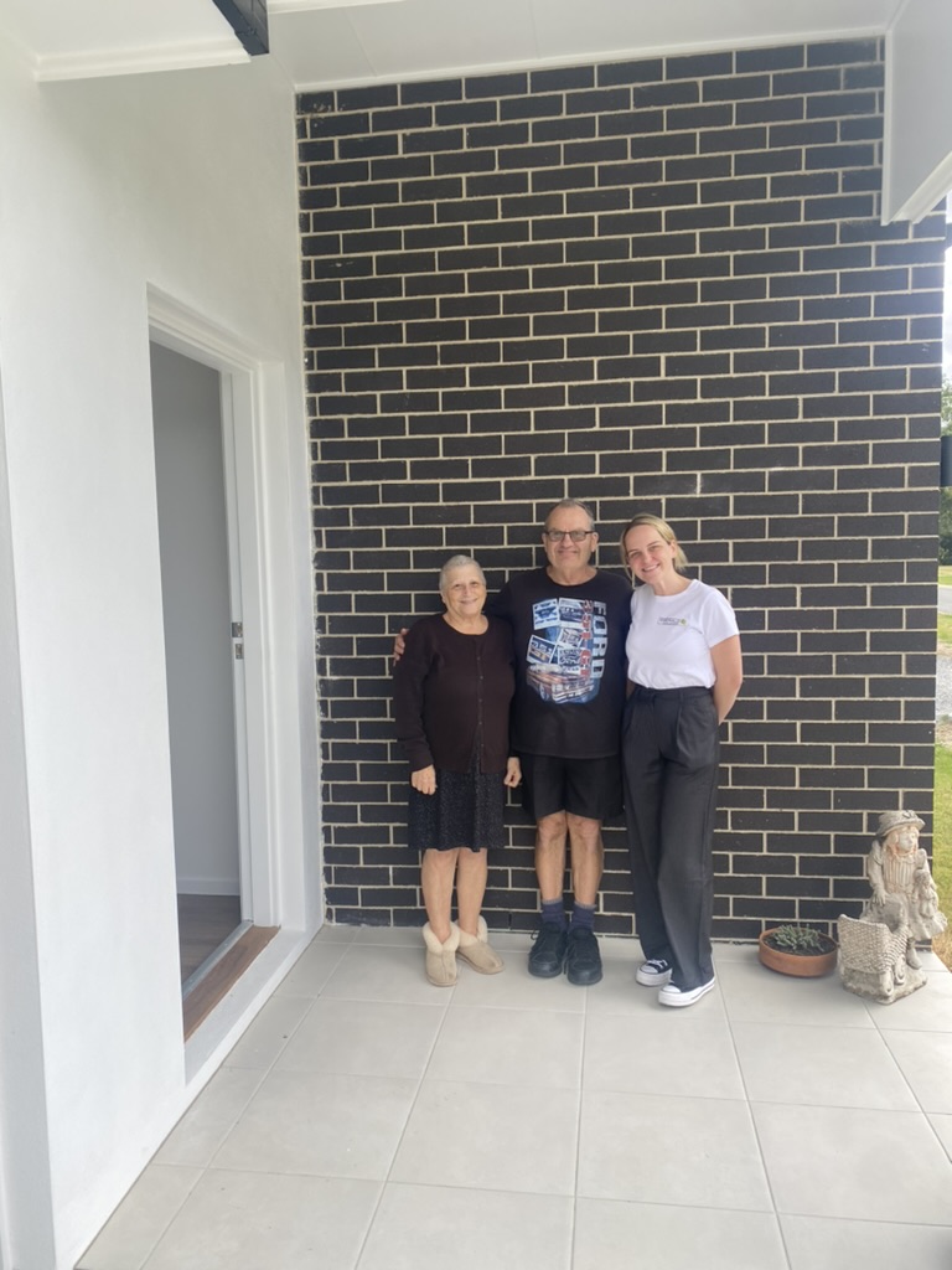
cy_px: 635
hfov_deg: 53.1
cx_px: 476
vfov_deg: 67.3
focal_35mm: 26
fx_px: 953
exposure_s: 1/384
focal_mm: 4.25
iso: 32
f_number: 1.8
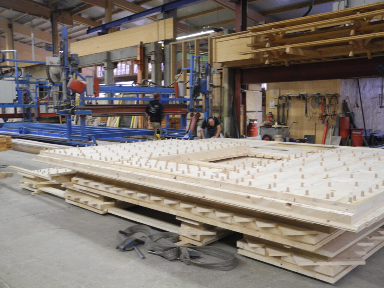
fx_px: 388
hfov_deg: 52.6
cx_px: 192
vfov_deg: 40.7
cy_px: 144
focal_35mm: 35
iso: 400
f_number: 3.2
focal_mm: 7.4
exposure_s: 1/6.9
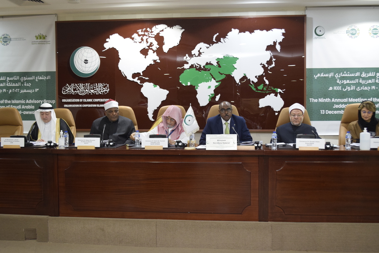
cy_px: 126
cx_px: 190
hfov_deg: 53.1
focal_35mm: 36
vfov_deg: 36.9
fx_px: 379
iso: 1400
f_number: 4
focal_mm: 24
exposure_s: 1/60
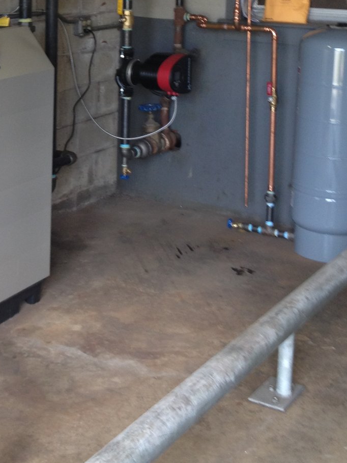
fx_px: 1029
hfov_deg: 18.9
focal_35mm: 77
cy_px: 63
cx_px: 44
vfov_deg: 24.7
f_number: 2.4
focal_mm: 4.28
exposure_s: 1/20
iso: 50
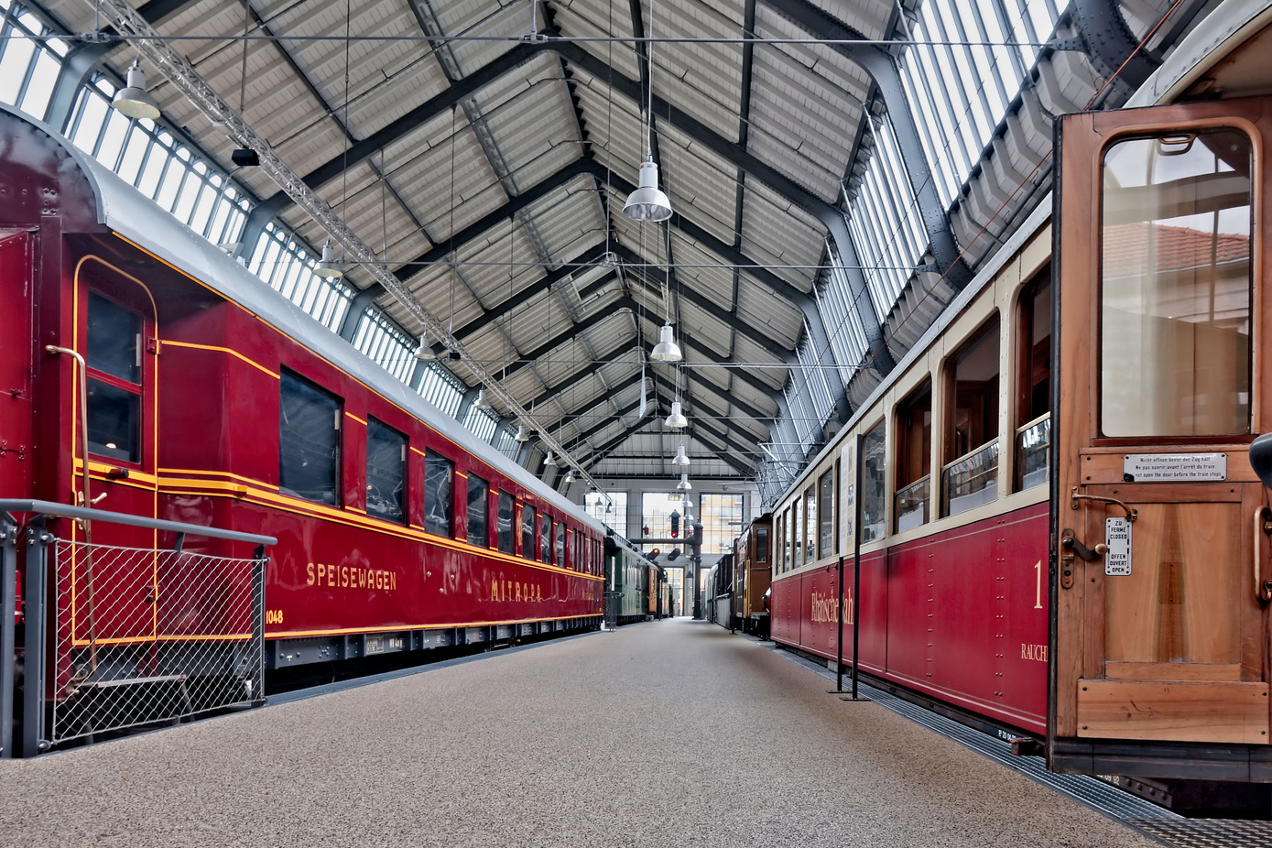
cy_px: 472
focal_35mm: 28
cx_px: 583
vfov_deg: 46.3
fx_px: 989
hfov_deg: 65.4
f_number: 5.6
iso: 100
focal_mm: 16
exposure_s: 1/8
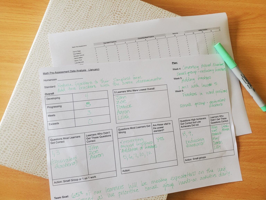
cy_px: 100
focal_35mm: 26
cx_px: 133
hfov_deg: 67.3
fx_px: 200
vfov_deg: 53.1
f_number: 2.4
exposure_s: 1/120
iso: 100
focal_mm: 4.3
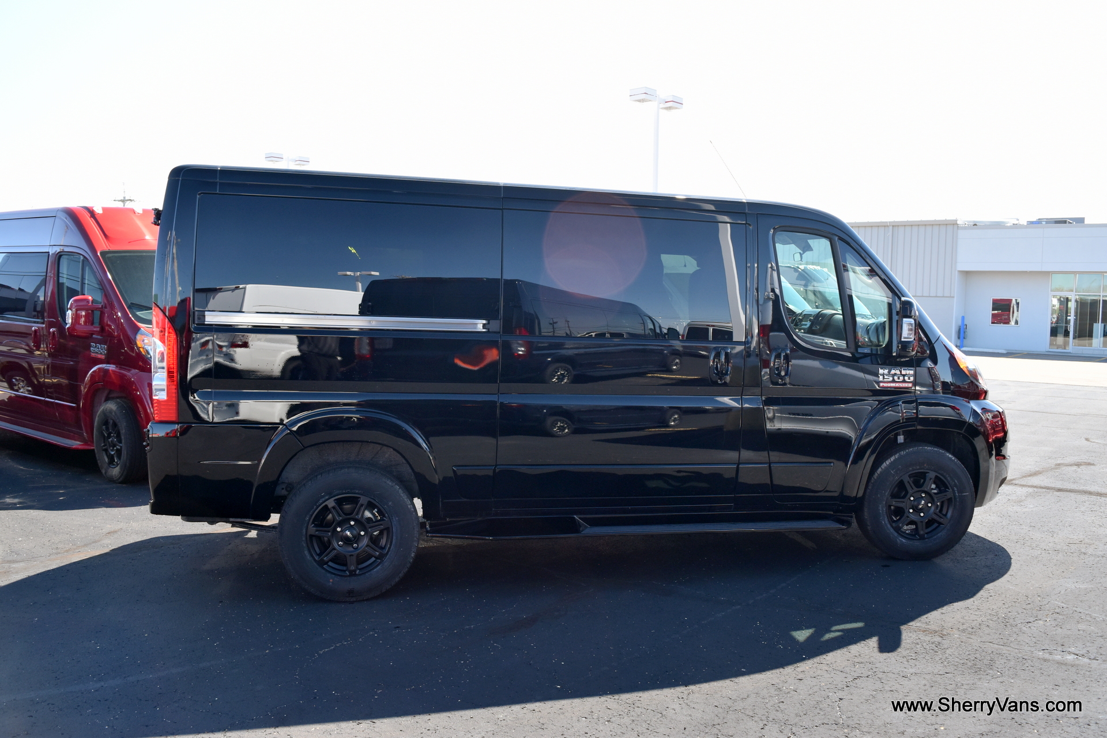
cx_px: 554
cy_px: 369
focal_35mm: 30
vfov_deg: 43.6
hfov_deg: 61.9
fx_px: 922
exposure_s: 1/160
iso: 400
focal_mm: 20
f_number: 6.3
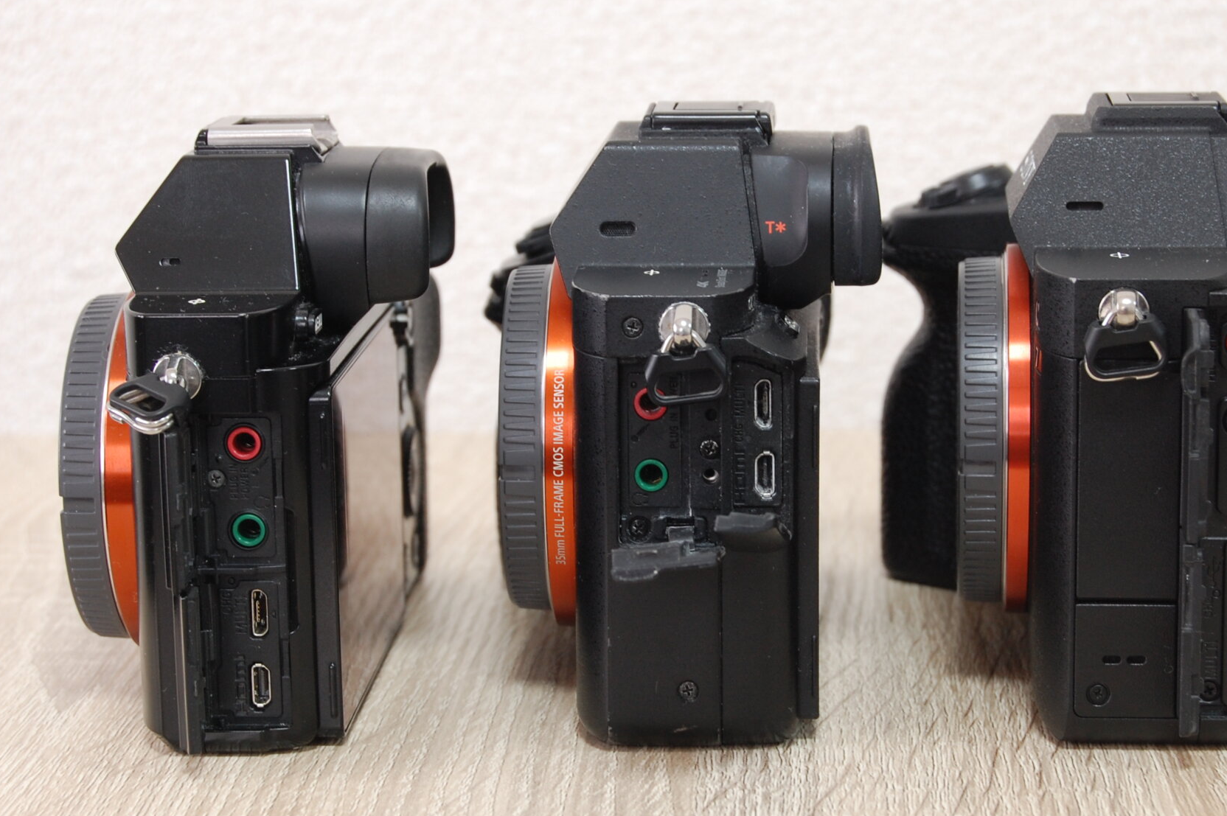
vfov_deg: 14.2
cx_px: 689
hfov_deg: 21.2
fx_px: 3270
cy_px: 406
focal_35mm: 96
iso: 400
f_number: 5.6
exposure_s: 1/5
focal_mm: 52
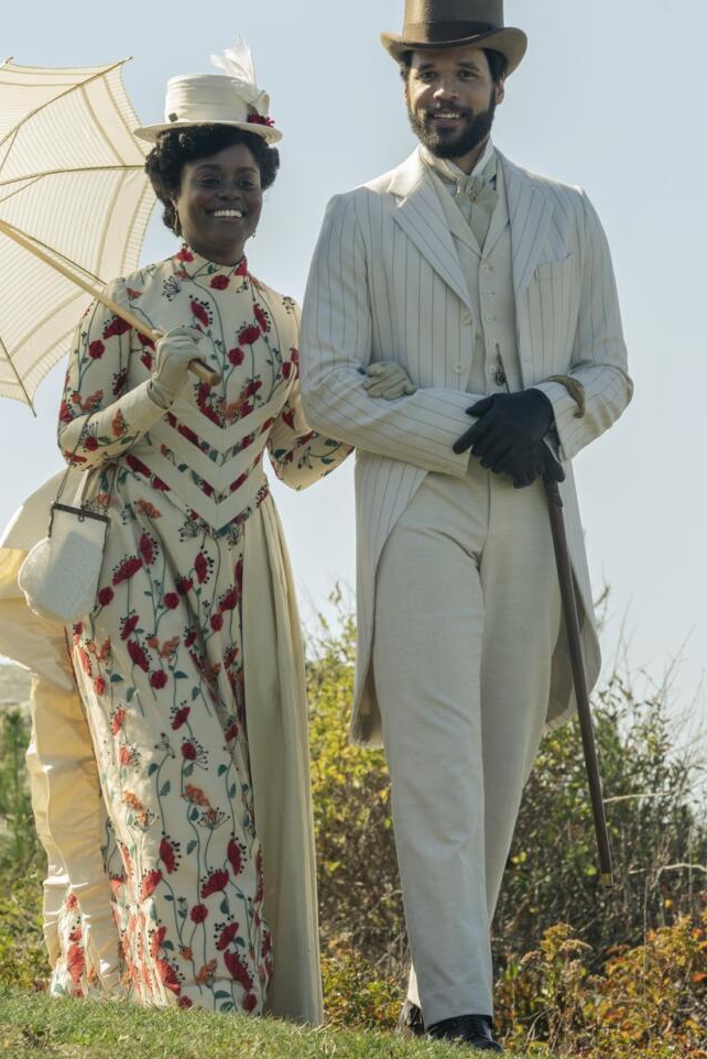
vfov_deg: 7.8
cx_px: 341
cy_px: 441
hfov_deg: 5.2
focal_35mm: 265
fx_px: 7800
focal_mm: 170
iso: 250
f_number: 11
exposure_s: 1/160
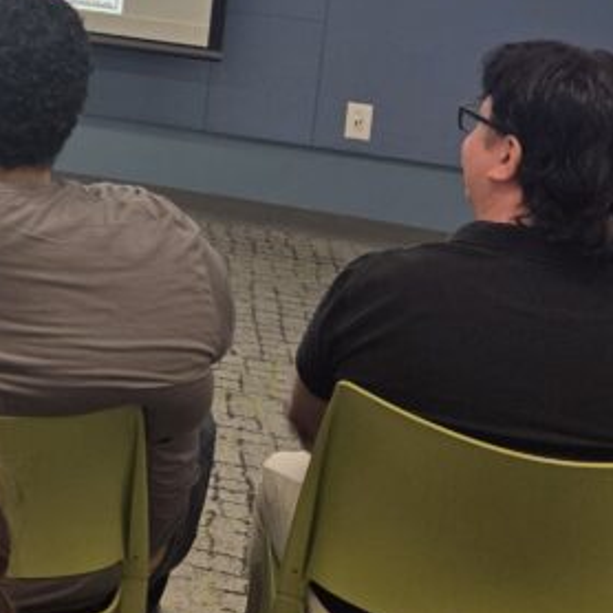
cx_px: -196
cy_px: -132
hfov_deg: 20.9
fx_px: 1503
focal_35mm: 75
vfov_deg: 21.3
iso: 200
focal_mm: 5.4
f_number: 1.8
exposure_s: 1/120
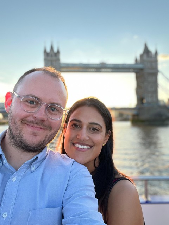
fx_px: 195
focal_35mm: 30
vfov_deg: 60.0
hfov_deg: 46.8
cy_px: 112
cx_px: 84
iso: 40
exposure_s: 1/158
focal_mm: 2.71
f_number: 2.2
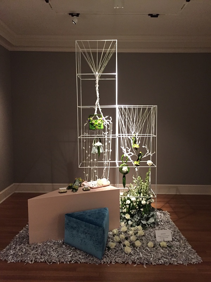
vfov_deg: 61.7
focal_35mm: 29
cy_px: 141
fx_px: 236
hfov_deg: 48.2
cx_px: 106
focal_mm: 4.15
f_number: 2.2
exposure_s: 1/30
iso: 250
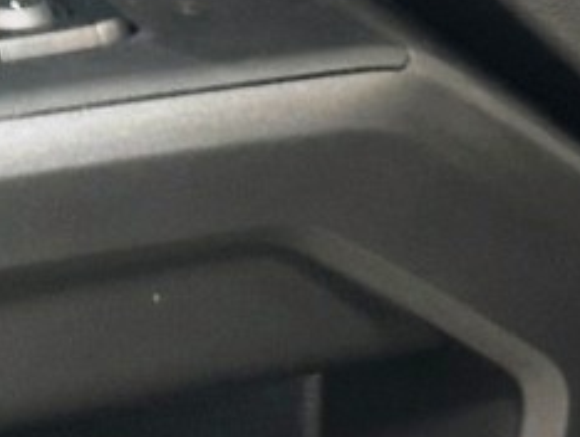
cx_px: -384
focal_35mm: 210
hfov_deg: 9.1
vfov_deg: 7.1
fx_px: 3522
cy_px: 159
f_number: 1.78
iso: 640
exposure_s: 1/20
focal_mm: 6.86
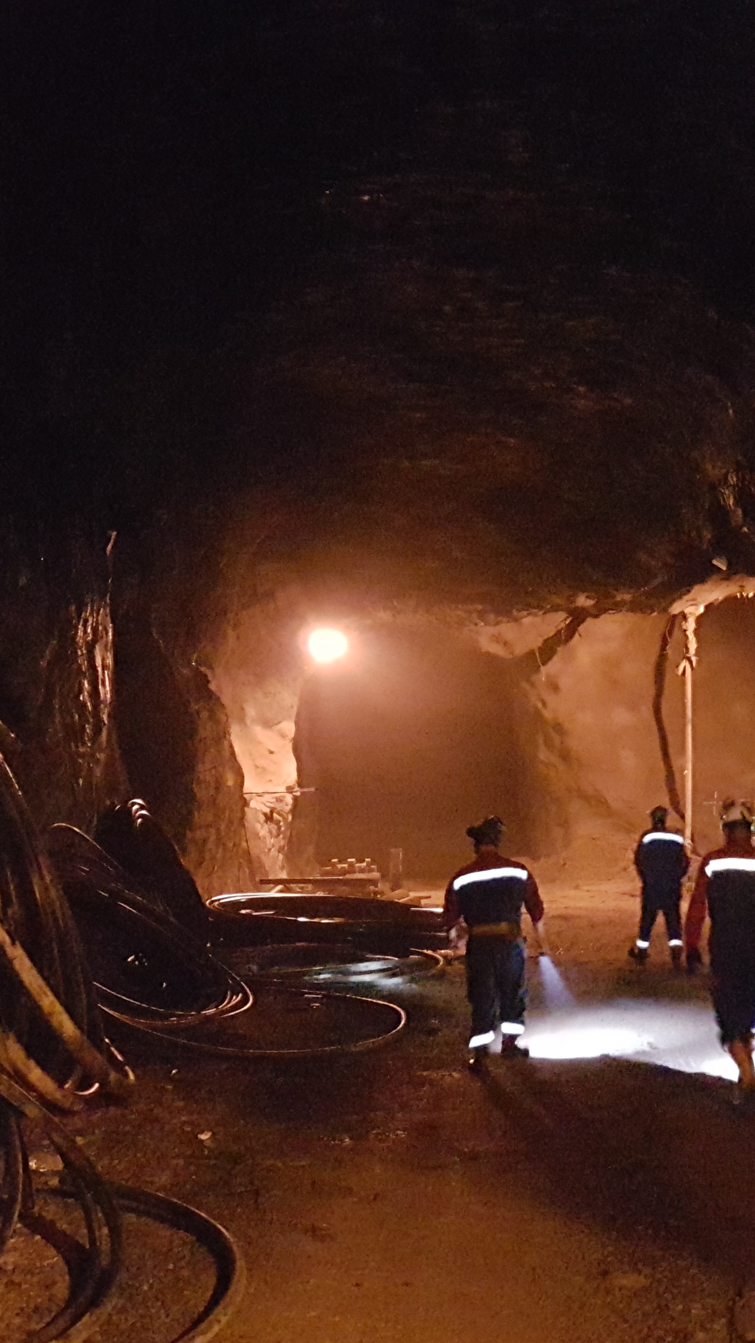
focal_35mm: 38
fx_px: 1352
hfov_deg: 30.6
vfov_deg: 52.8
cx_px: 576
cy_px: 672
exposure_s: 1/17
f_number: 1.7
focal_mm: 4.2
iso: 2500
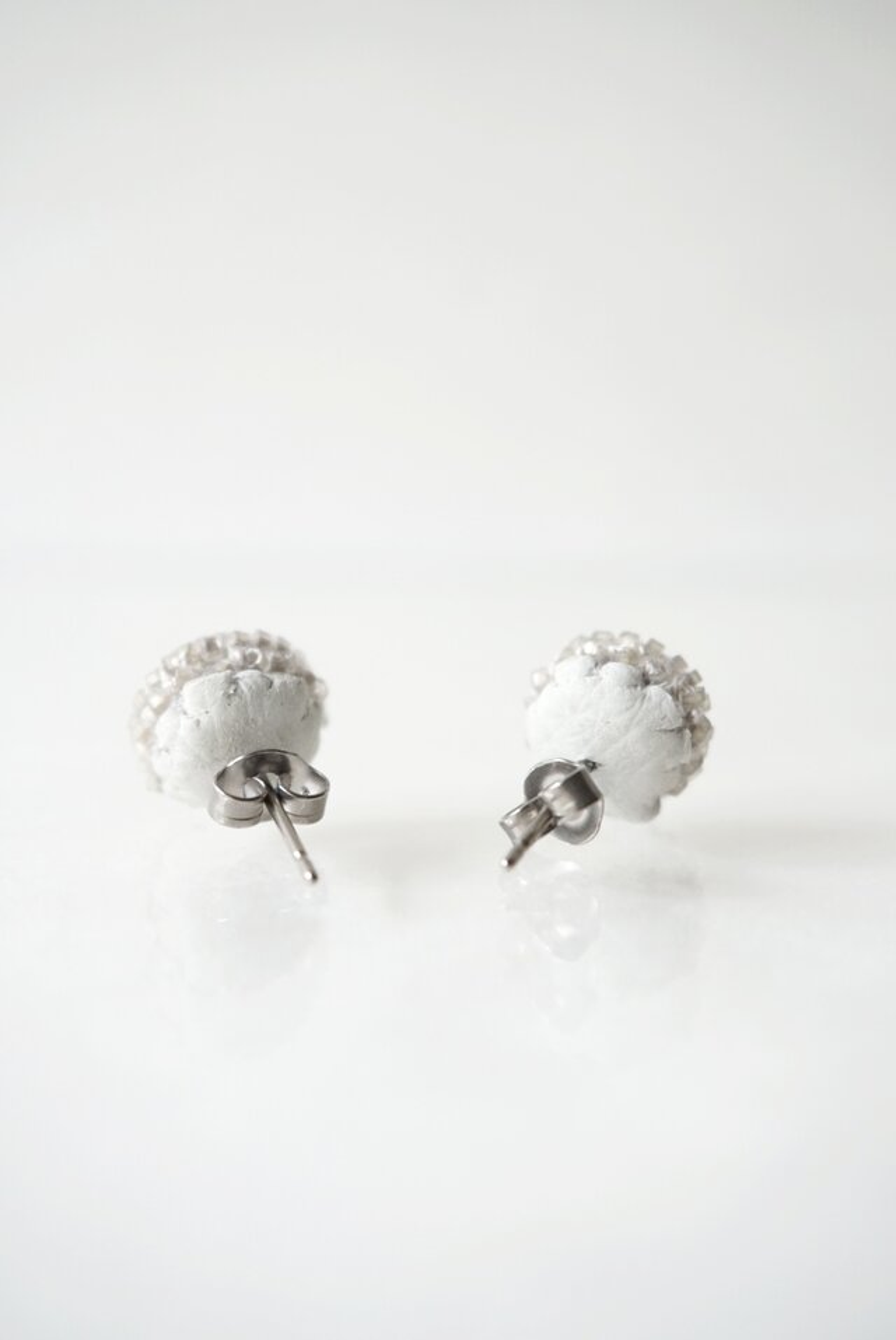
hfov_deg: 23.2
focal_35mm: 58
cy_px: 670
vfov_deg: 34.2
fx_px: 2179
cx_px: 448
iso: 800
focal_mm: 39
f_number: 5.6
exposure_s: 1/60
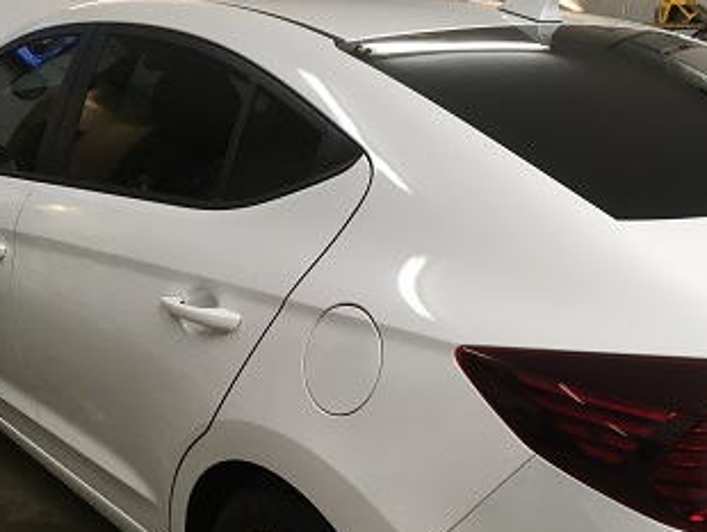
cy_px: 353
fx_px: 879
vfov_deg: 33.4
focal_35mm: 43
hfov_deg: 43.6
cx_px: 422
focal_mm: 4.15
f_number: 2.2
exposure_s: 1/30
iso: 25
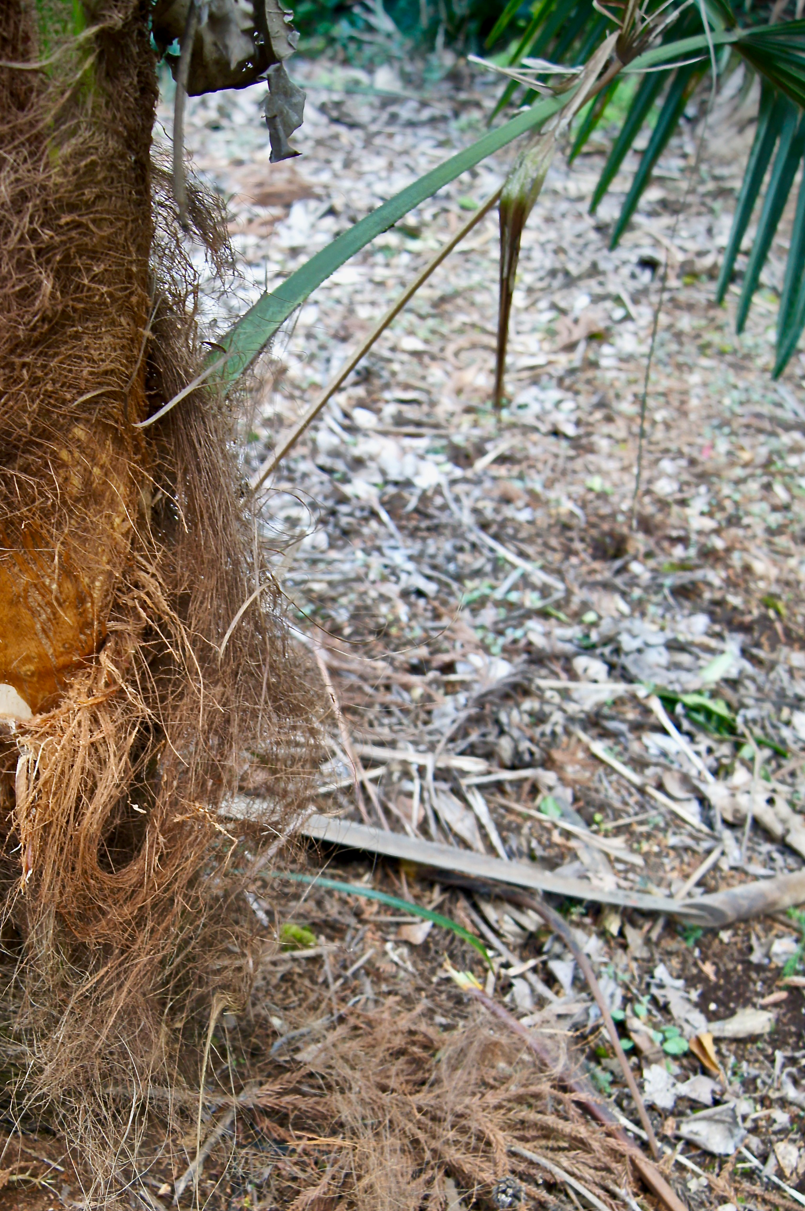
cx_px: 188
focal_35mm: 43
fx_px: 1446
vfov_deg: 44.7
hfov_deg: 30.5
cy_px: 823
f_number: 3.5
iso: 200
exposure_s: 1/30
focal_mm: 18
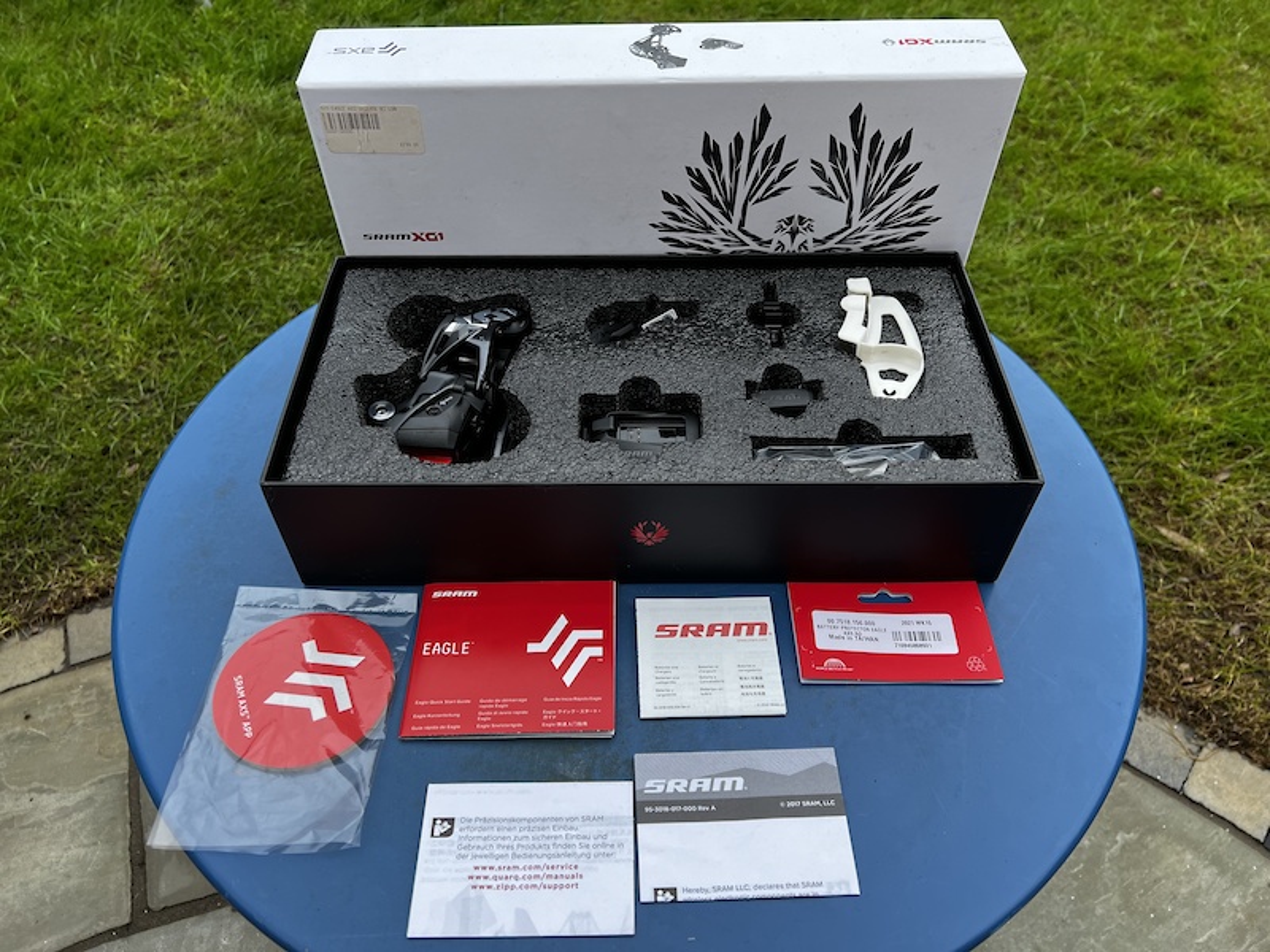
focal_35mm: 26
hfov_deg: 67.3
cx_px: 635
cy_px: 476
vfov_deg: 53.1
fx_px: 954
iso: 50
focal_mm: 5.7
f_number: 1.5
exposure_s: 1/1089
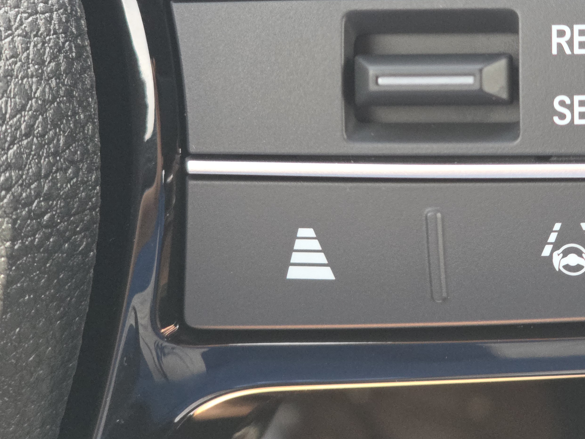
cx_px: 392
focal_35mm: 111
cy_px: 112
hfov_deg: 17.7
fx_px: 1876
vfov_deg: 13.3
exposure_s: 1/120
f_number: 2.4
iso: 100
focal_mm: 7.9
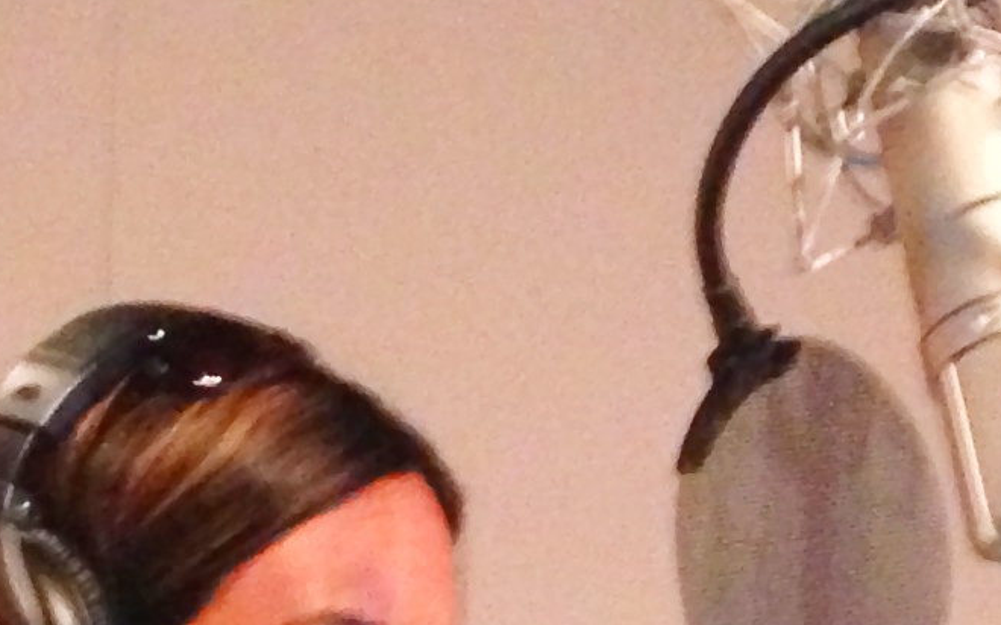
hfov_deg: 12.1
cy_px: 748
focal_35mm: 173
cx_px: 355
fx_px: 4718
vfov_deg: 7.5
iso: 640
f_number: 2.4
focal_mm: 4.13
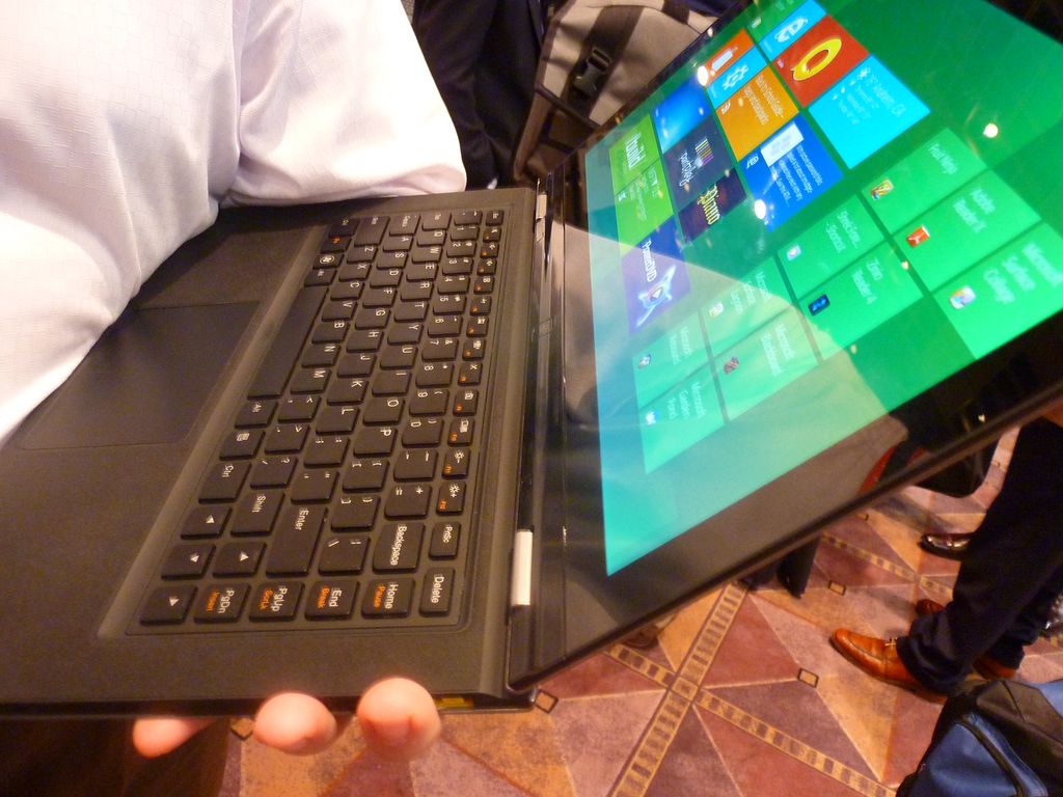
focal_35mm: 25
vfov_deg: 54.9
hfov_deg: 69.4
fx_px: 768
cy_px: 398
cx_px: 532
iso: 400
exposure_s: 1/10
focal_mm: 4.1
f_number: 3.3
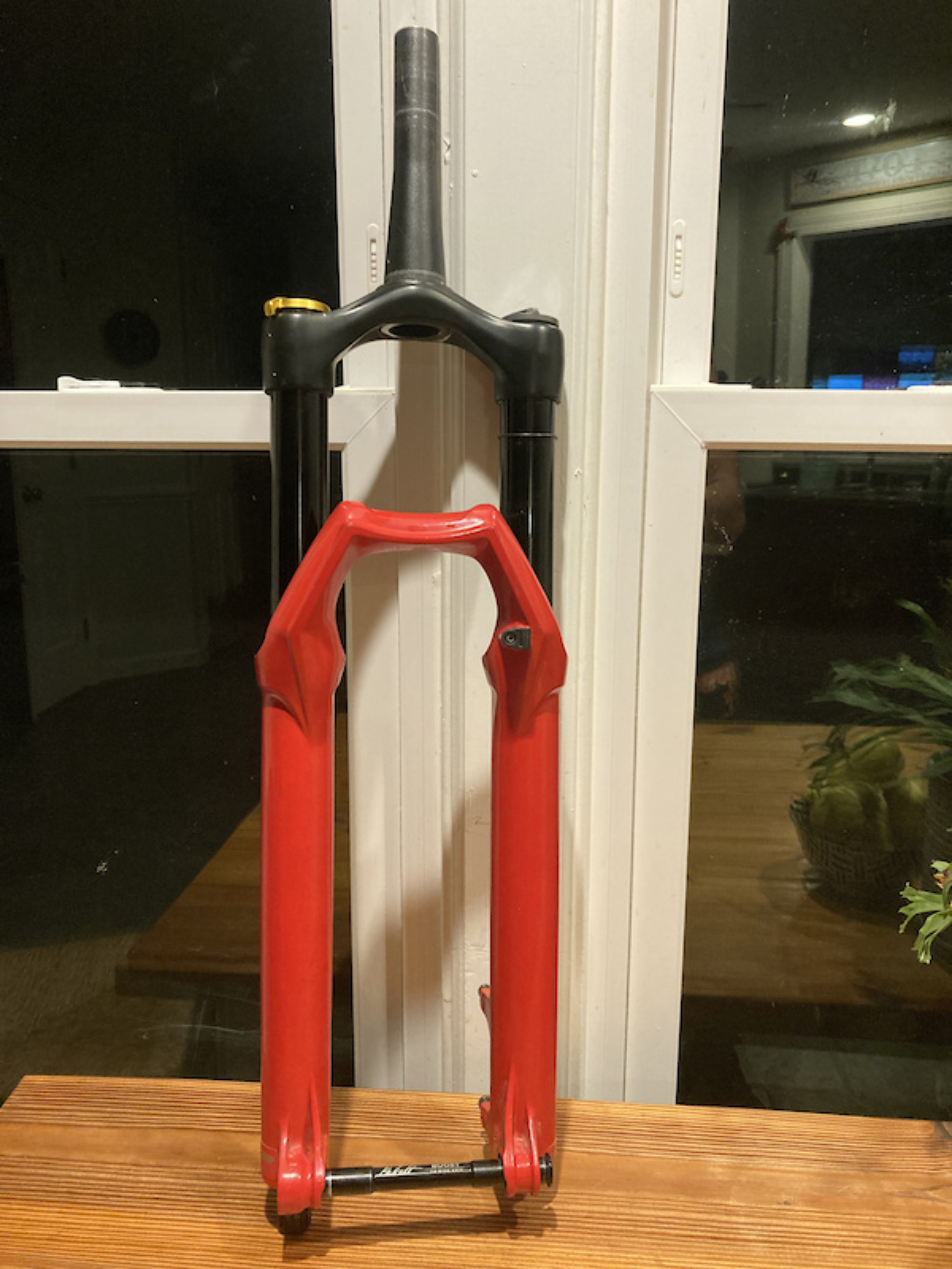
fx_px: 1027
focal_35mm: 28
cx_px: 476
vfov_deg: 63.4
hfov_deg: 49.7
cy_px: 634
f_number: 1.8
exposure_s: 1/60
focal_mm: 3.99
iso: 250
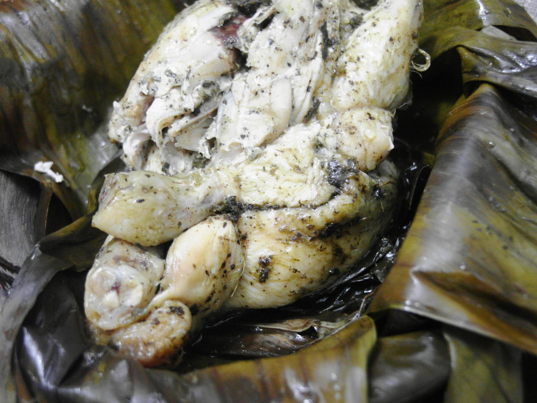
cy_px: 202
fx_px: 558
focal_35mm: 36
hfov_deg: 51.4
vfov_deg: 39.7
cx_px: 268
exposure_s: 1/10
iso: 400
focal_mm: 7.8
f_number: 2
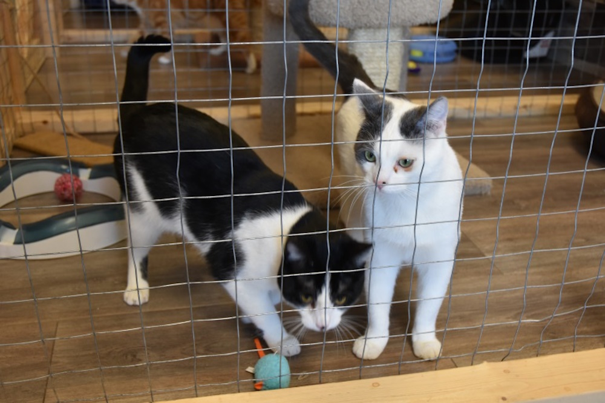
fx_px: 680
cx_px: 302
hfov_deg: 47.9
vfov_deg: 33.0
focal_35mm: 40
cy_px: 202
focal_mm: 27
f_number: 5
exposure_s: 1/100
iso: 800
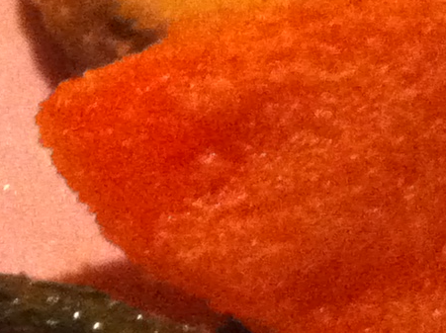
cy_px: 226
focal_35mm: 201
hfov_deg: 9.4
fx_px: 2586
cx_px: -322
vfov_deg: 7.4
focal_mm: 3.85
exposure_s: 1/15
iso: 640
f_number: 2.8
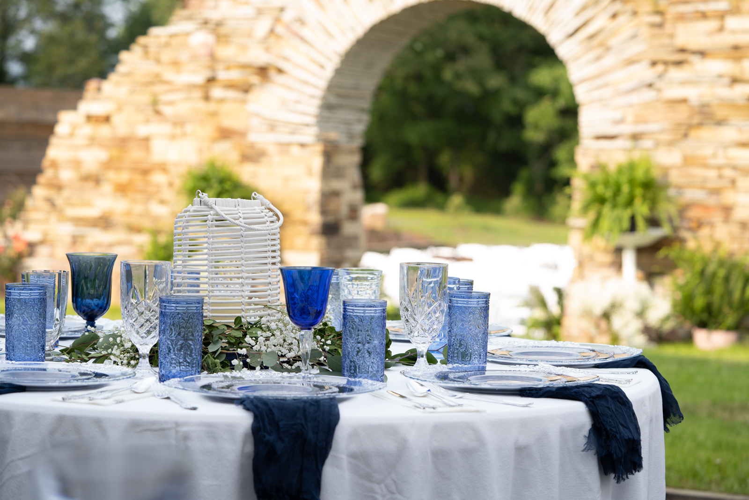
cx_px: 374
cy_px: 250
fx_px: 1873
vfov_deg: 15.2
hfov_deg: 22.6
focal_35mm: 90
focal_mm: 90
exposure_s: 1/400
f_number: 4.5
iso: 250
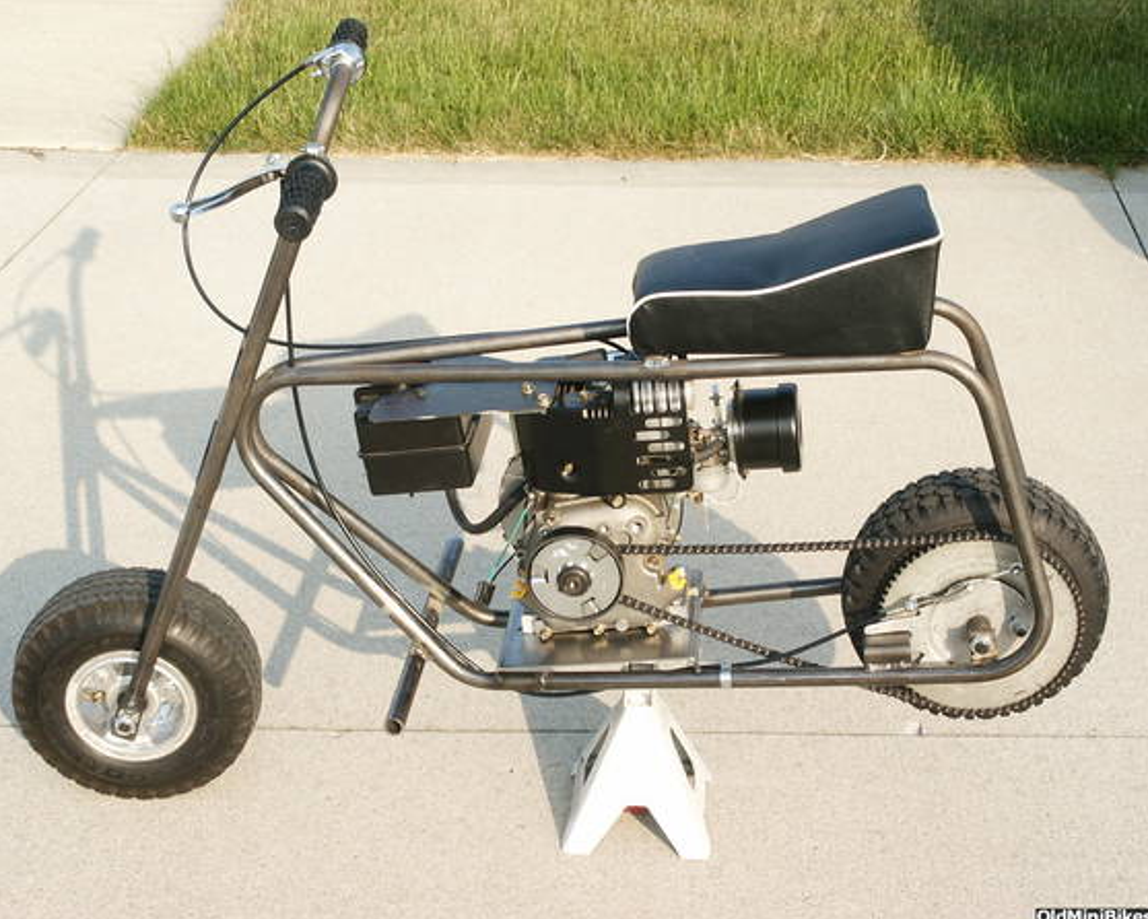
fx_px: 2107
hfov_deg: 30.5
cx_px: 579
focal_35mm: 62
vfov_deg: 24.6
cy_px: 462
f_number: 8
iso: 64
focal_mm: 12.35
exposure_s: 1/90
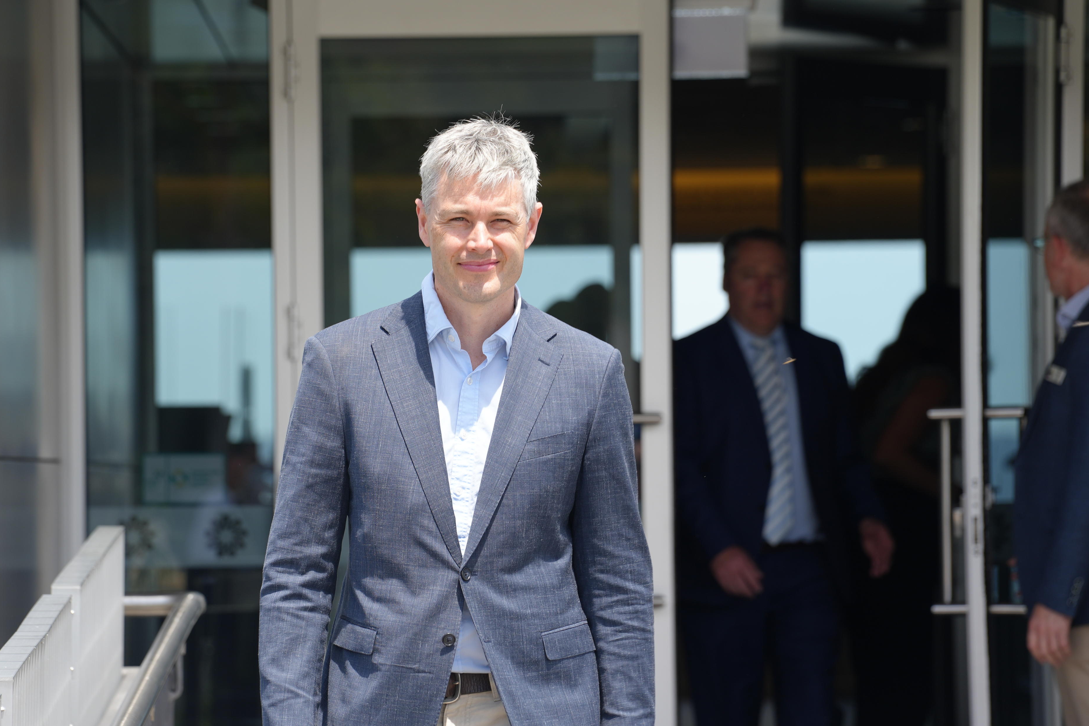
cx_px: 416
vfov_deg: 6.8
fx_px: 6110
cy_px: 416
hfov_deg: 10.2
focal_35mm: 202
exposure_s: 1/320
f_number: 4.5
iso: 100
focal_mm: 150
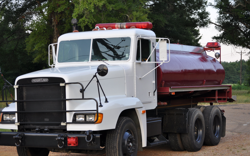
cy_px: 82
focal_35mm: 85
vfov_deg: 15.5
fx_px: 576
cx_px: 125
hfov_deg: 24.5
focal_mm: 55
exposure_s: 1/125
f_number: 5.6
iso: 200
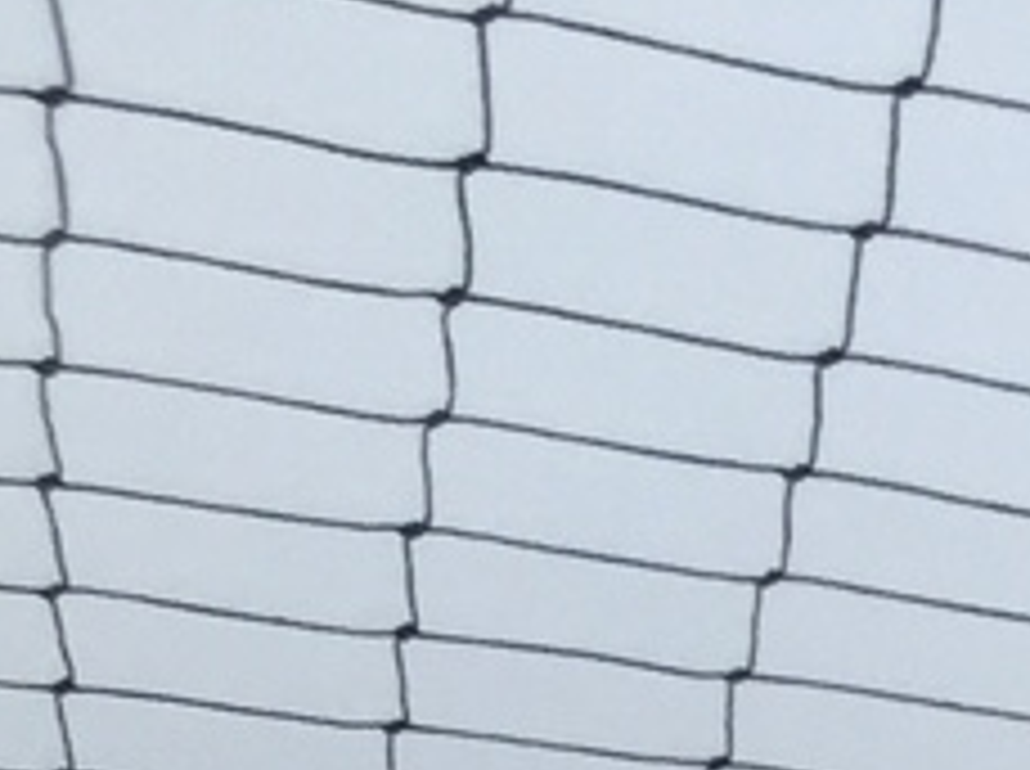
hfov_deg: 7.7
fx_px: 6150
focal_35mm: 207
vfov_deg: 6.5
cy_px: 2418
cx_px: 3589
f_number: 2.2
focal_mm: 4.15
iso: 32
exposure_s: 1/501
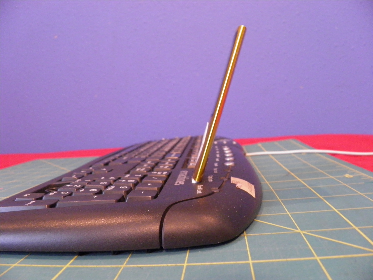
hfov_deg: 63.4
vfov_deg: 49.7
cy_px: 140
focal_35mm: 28
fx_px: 302
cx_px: 186
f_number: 2.8
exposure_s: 1/10
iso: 400
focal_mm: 4.9
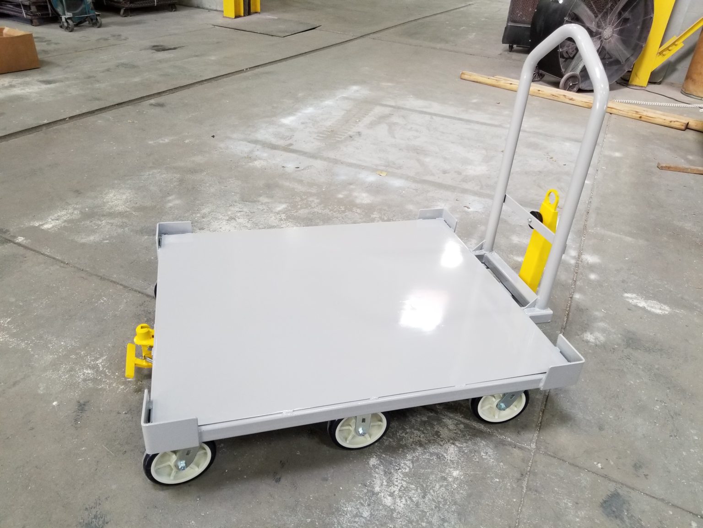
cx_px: 352
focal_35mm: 26
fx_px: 528
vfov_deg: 53.1
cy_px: 264
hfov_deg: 67.3
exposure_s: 1/60
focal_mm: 4.25
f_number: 1.7
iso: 200
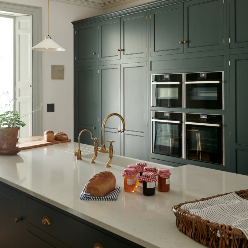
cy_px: 81
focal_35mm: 45
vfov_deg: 37.1
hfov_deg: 37.6
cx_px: 124
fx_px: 365
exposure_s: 6
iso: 200
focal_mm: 35
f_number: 8
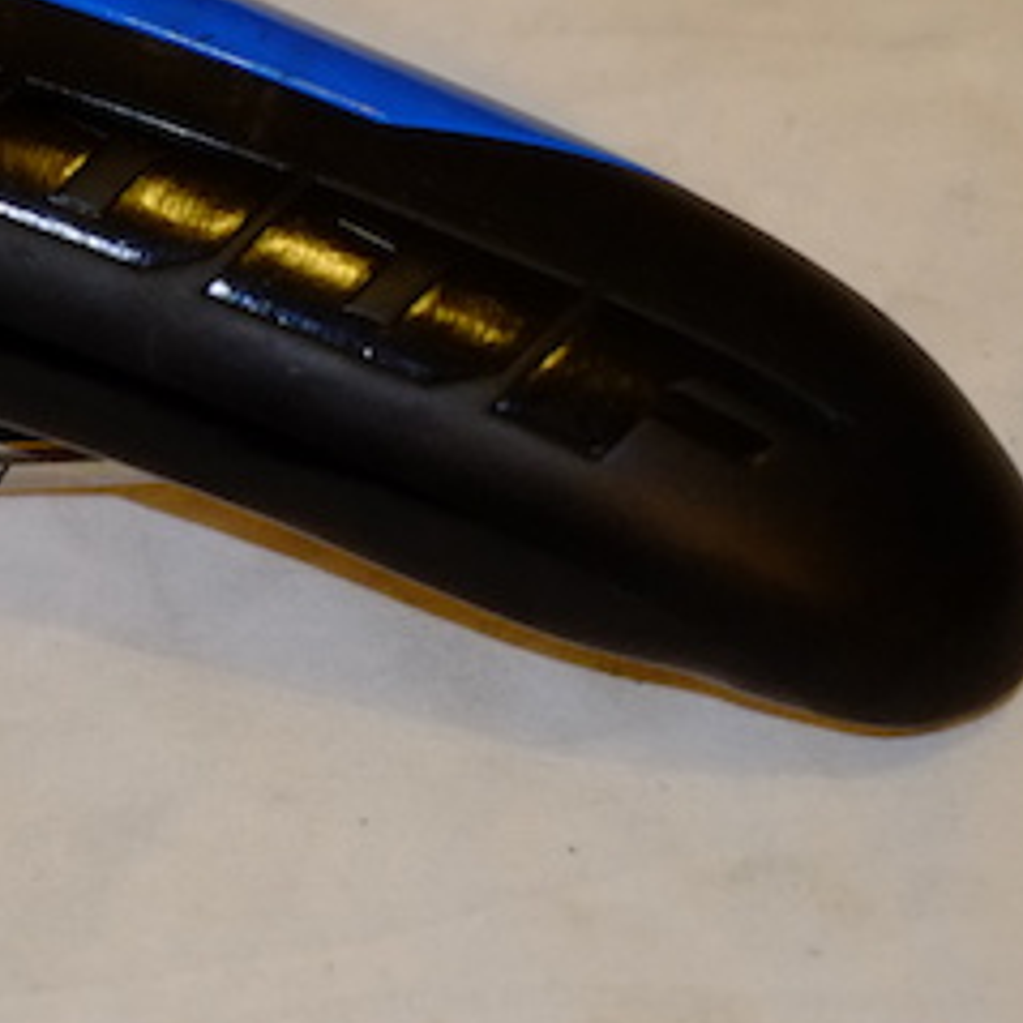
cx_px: -556
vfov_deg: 11.4
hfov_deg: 11.1
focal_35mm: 151
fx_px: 5049
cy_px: -66
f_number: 4.5
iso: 3200
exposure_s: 1/52
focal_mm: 35
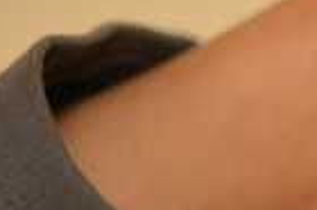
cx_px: 1149
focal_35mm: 365
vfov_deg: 3.7
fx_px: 3210
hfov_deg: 5.2
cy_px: 351
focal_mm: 50
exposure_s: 1/50
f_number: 1.8
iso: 400
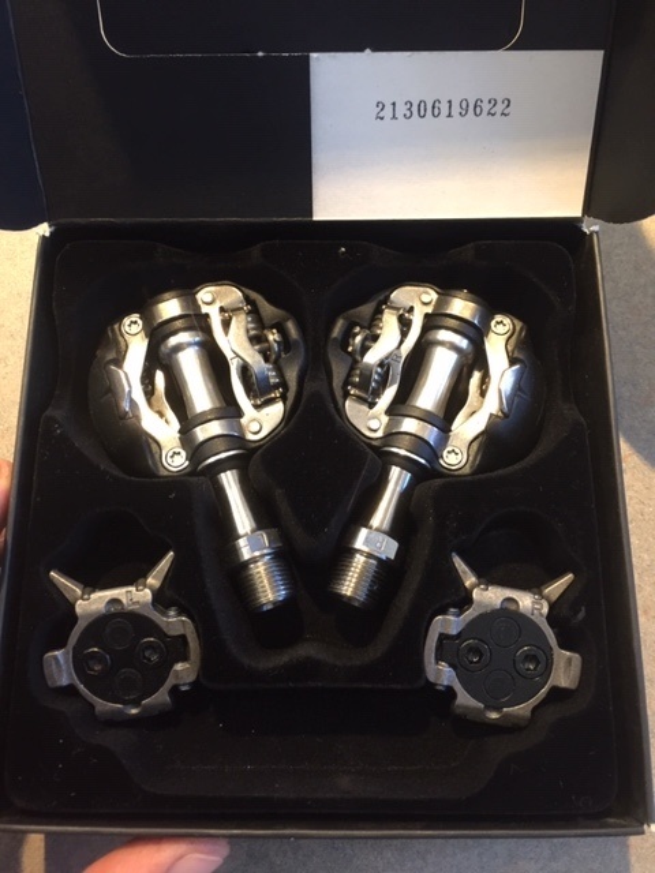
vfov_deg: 61.7
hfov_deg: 48.2
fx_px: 732
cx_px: 328
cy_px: 436
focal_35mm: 29
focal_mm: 4.15
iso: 125
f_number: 2.2
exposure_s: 1/30
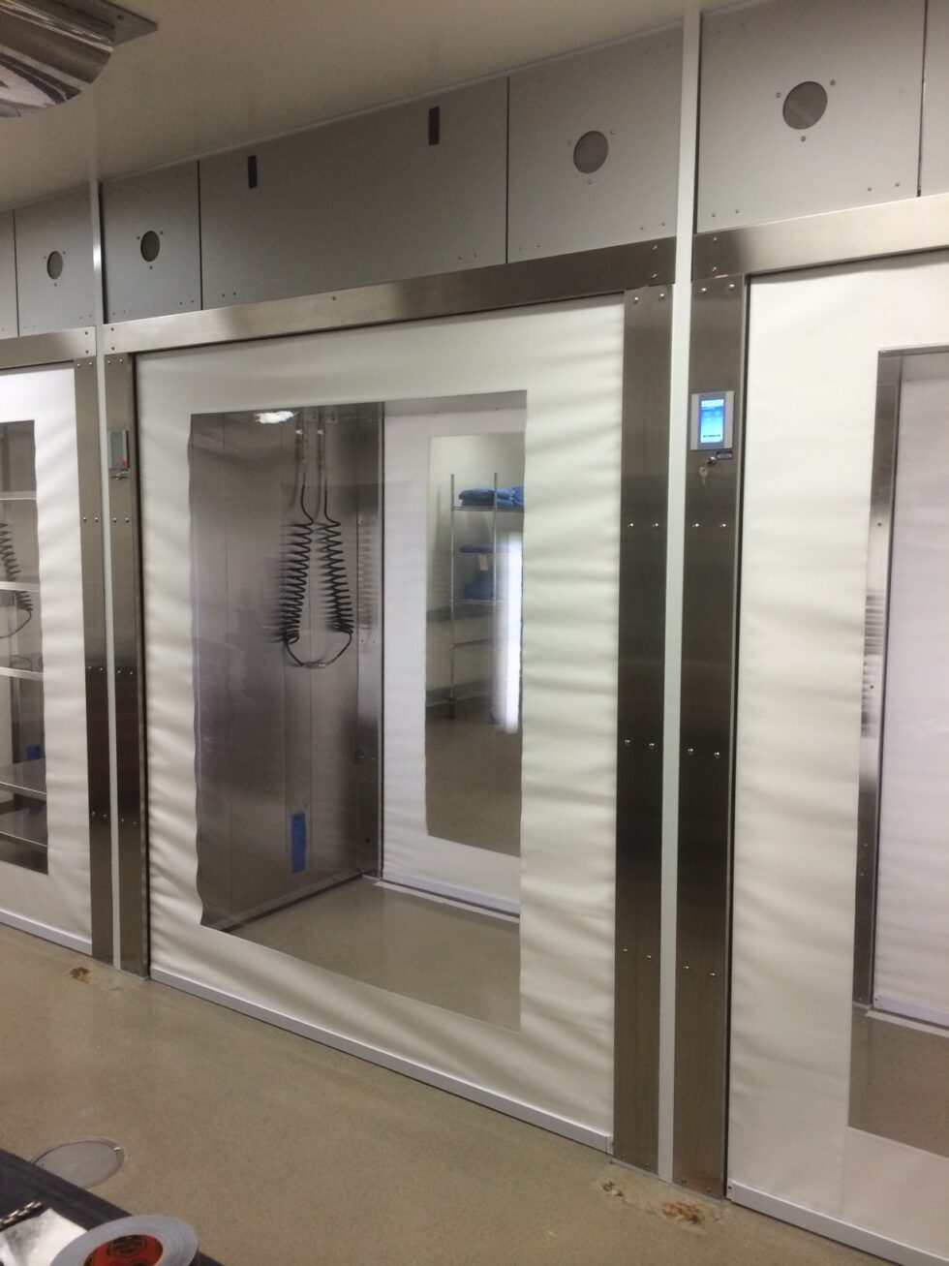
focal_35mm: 30
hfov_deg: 46.8
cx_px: 474
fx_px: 1097
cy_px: 633
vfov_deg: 60.0
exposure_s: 1/30
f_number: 2.2
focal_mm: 4.12
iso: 40
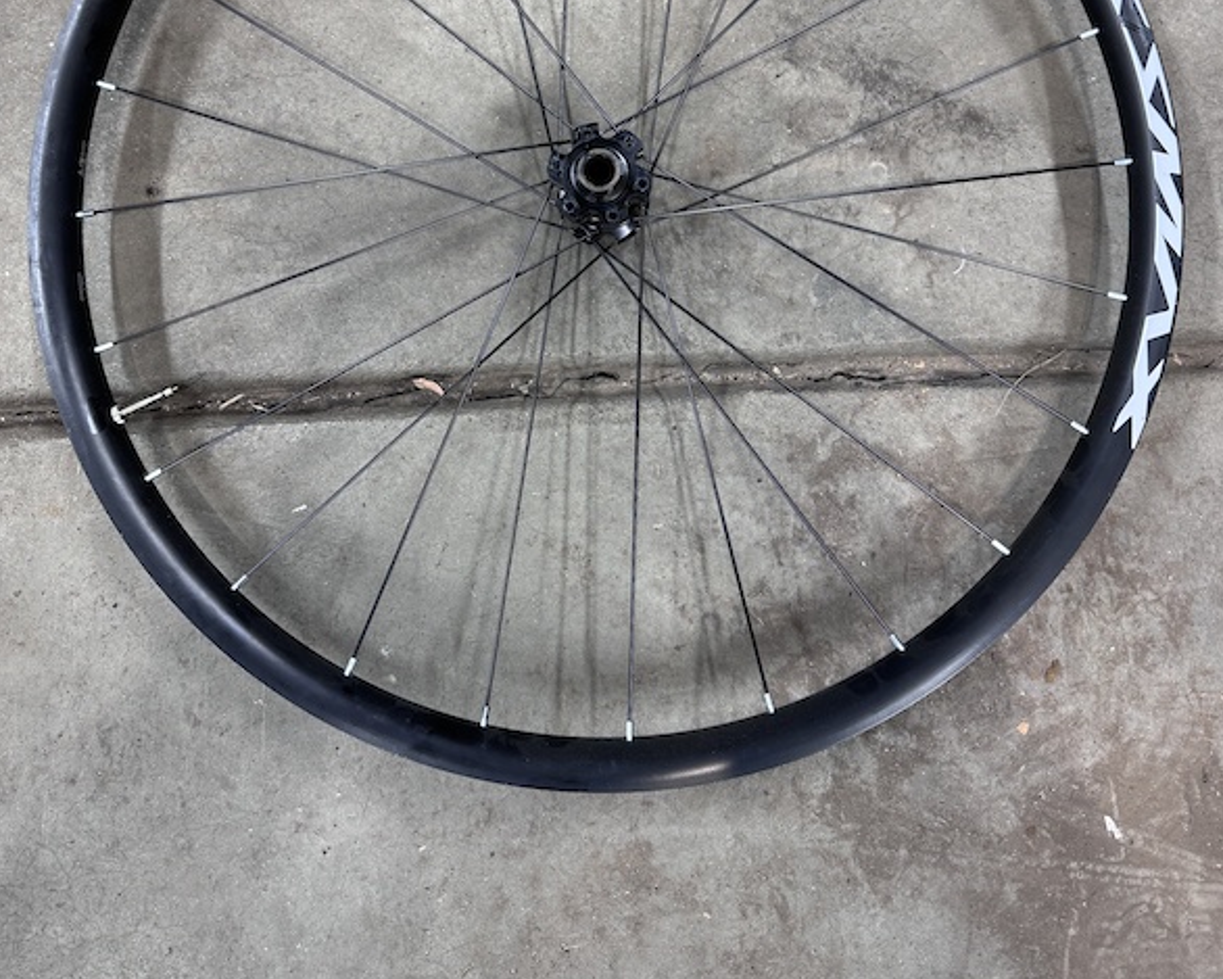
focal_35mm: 32
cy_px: 232
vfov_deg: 44.1
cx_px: 618
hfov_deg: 55.7
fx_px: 1158
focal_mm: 6.86
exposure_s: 1/60
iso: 125
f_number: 1.78
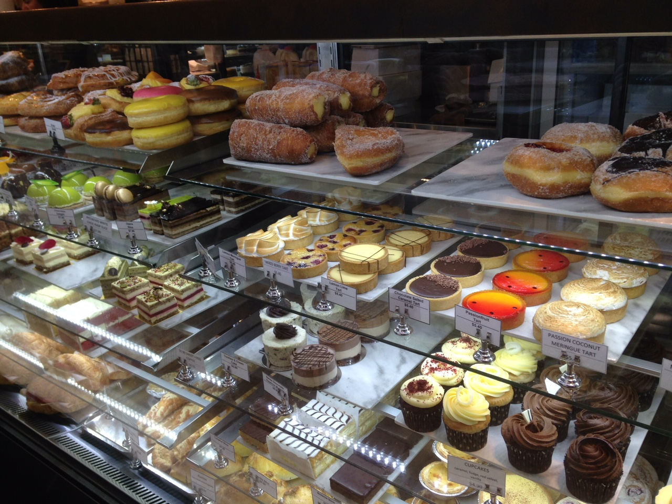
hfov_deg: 55.4
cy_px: 252
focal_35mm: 33
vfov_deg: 42.9
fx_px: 641
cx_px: 336
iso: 50
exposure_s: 1/120
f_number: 2.4
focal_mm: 4.12
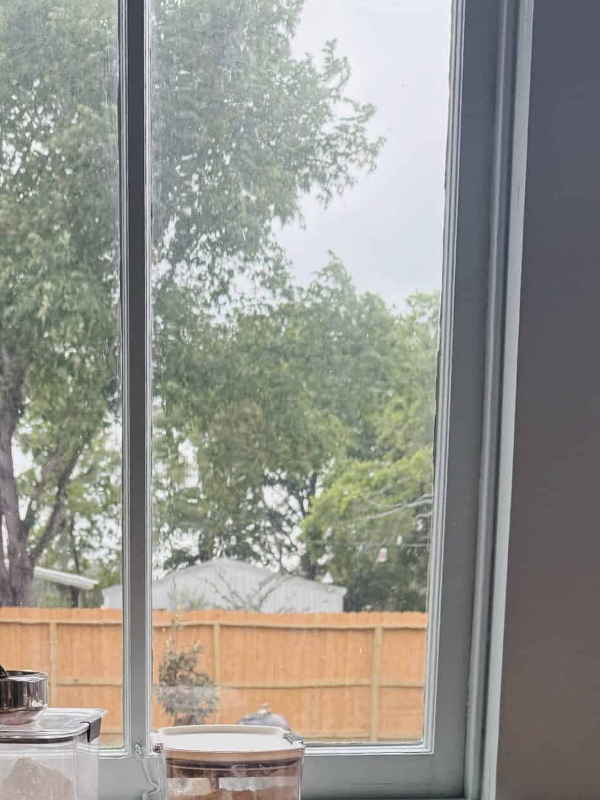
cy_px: 778
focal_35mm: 49
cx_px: 110
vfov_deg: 35.6
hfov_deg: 28.9
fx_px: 1133
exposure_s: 1/285
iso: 100
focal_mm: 6.76
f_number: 1.78
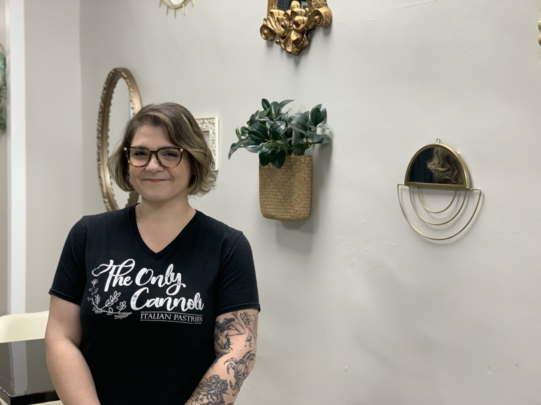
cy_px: 202
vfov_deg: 28.0
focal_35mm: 52
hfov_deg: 36.8
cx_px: 270
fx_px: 813
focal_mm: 6
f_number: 2.4
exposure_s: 1/60
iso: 160
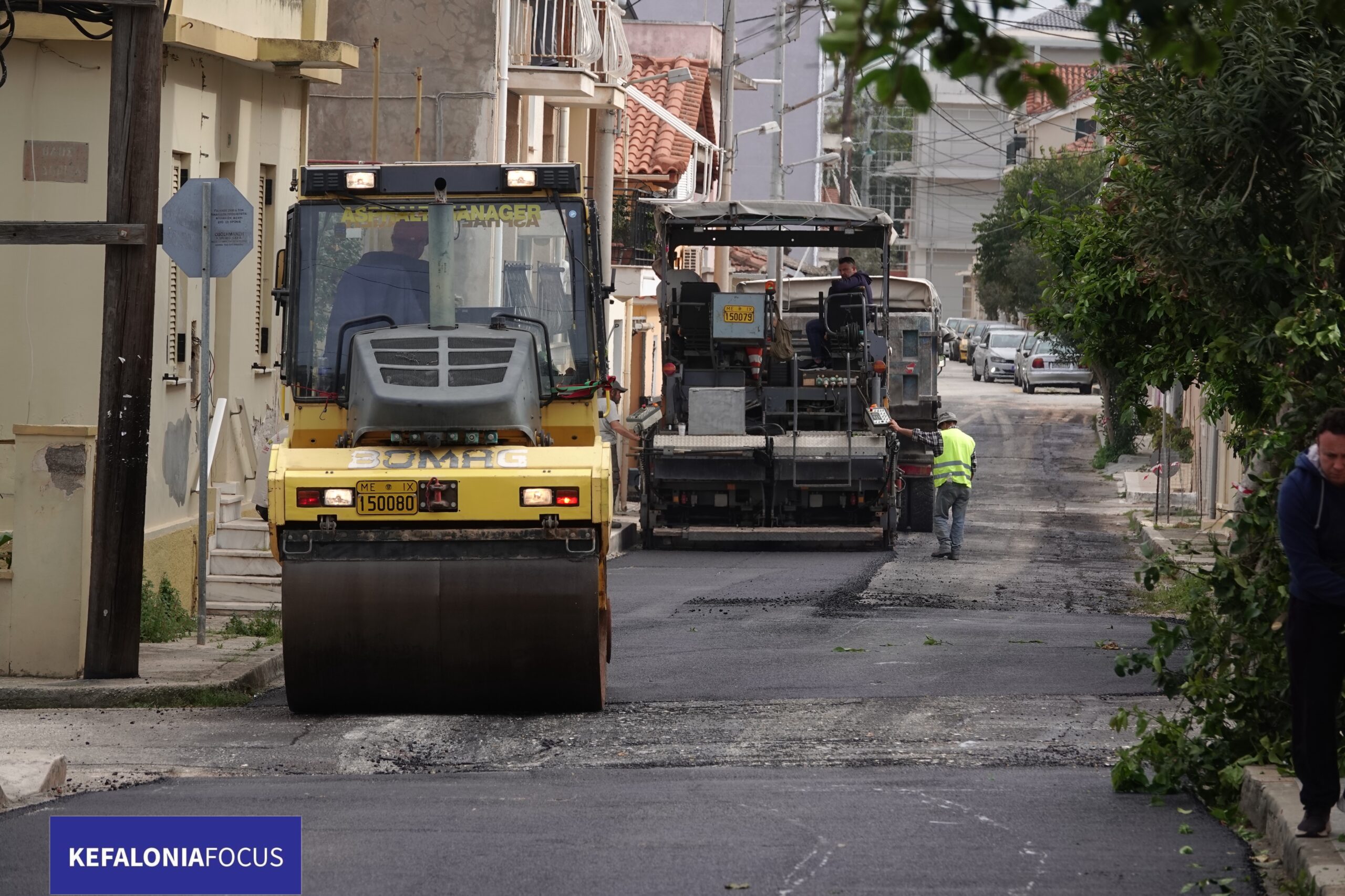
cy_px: 448
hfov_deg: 10.7
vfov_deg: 7.2
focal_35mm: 192
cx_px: 672
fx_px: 7173
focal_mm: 70.27
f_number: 4
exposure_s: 1/320
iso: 100
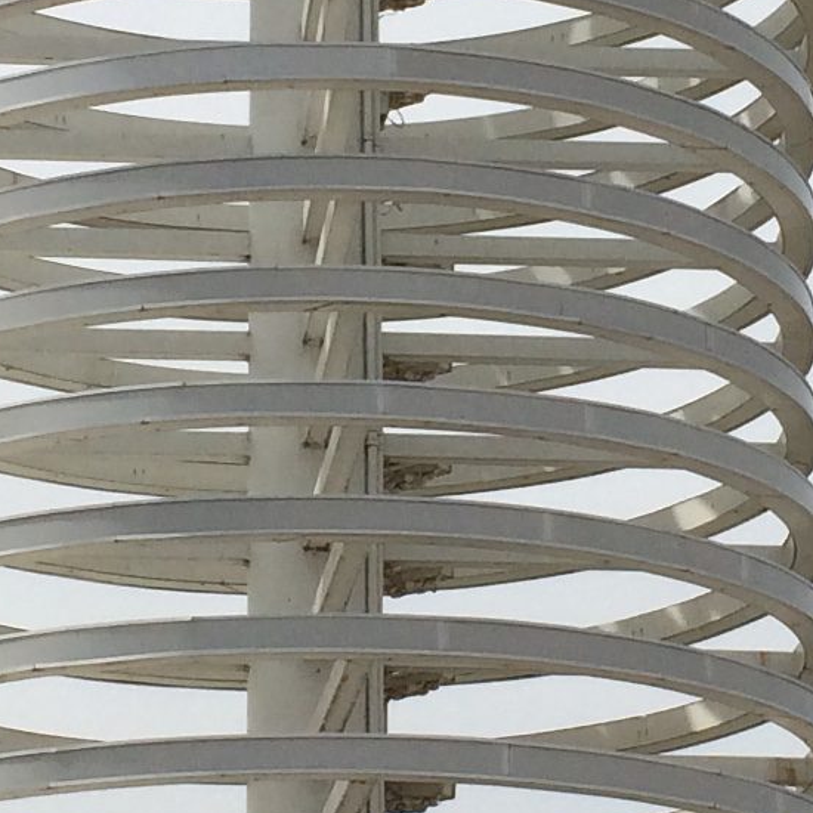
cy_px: 171
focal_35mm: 152
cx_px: 448
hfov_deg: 11.5
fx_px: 4039
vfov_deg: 11.5
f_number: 2.2
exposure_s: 1/5882
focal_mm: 4.15
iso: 32
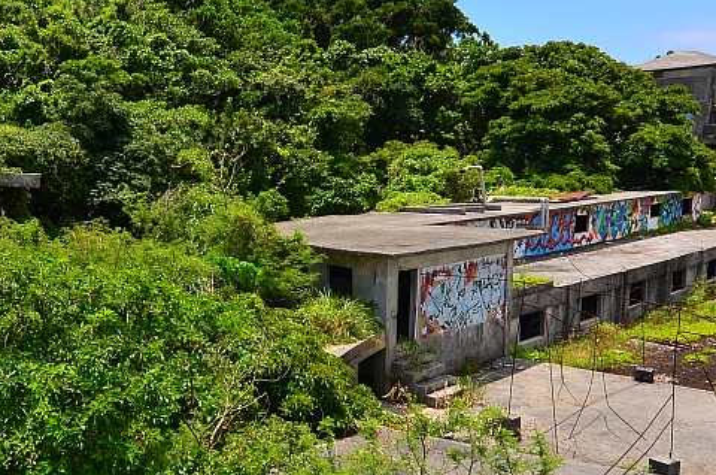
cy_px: 283
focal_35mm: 41
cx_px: 227
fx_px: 819
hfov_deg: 46.3
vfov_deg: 32.2
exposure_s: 1/320
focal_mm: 11
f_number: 9
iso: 200
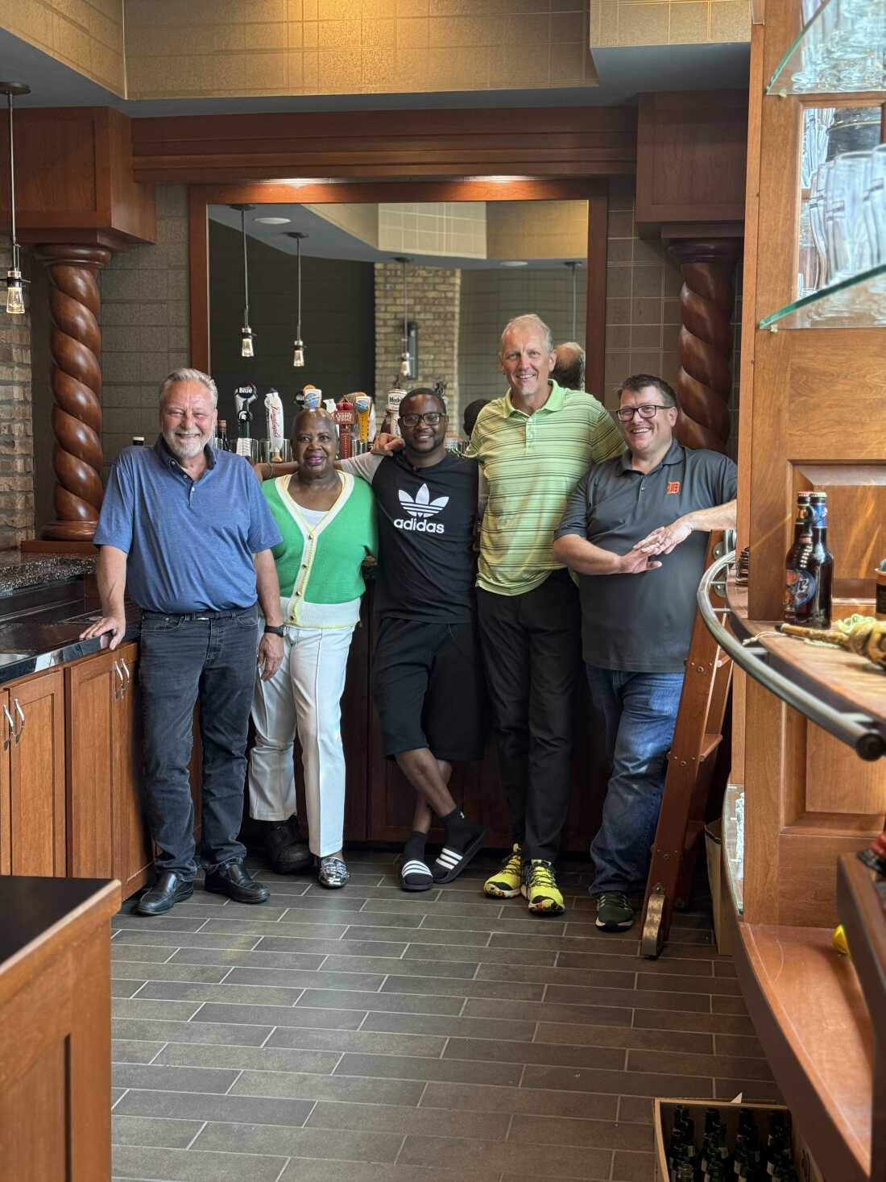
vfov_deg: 39.7
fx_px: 1638
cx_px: 443
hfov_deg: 30.3
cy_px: 591
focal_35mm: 48
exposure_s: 1/60
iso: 160
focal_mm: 6.76
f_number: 1.78
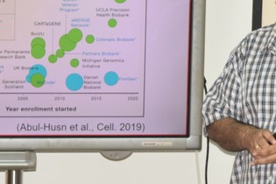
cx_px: 83
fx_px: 1969
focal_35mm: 257
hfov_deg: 8.0
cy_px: 33
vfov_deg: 5.3
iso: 800
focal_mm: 45
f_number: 6.3
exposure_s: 1/125
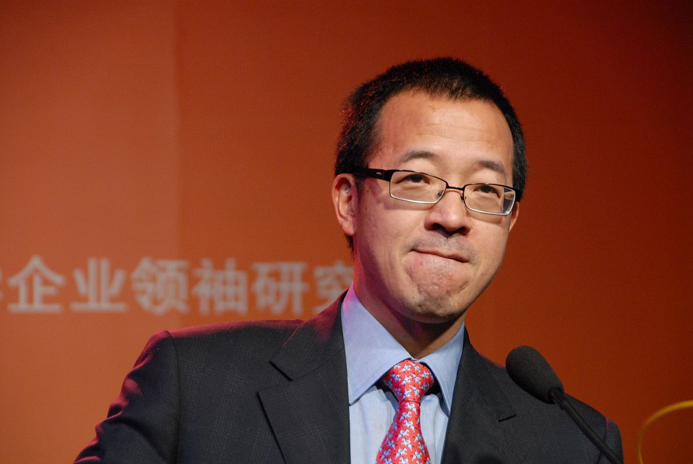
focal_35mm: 180
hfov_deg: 11.4
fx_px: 3469
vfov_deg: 7.6
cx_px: 346
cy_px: 232
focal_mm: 120
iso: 1000
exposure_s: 1/80
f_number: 5.3
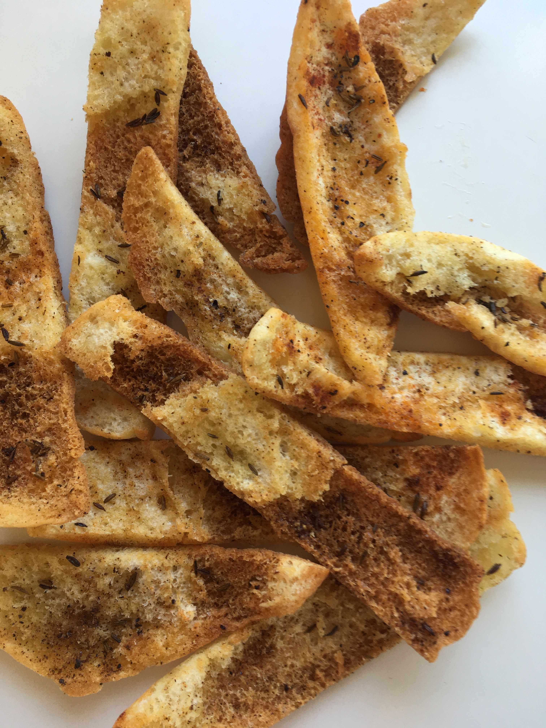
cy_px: 364
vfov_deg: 61.7
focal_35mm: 29
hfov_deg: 48.2
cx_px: 273
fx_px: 610
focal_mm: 4.15
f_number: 2.2
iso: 40
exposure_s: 1/100
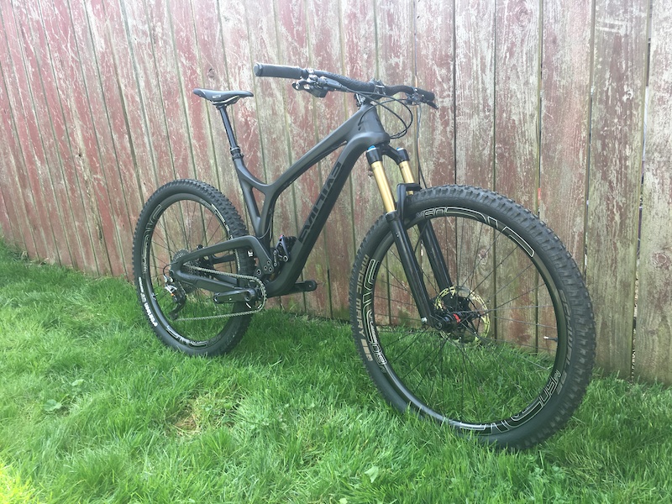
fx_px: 563
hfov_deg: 61.7
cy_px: 252
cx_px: 336
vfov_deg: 48.2
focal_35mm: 29
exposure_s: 1/120
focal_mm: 4.15
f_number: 2.2
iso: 25
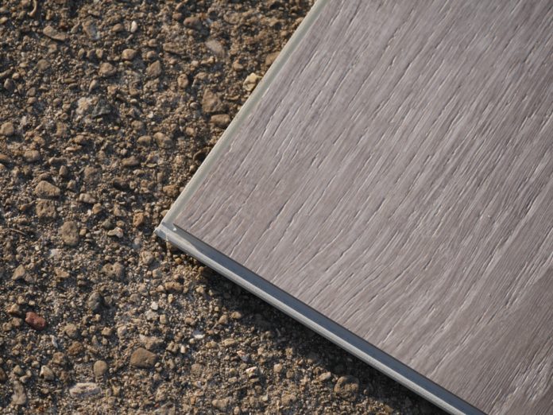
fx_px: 4473
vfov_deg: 5.3
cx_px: 276
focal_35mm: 280
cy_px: 208
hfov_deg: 7.1
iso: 200
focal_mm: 140
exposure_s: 1/320
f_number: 5.6
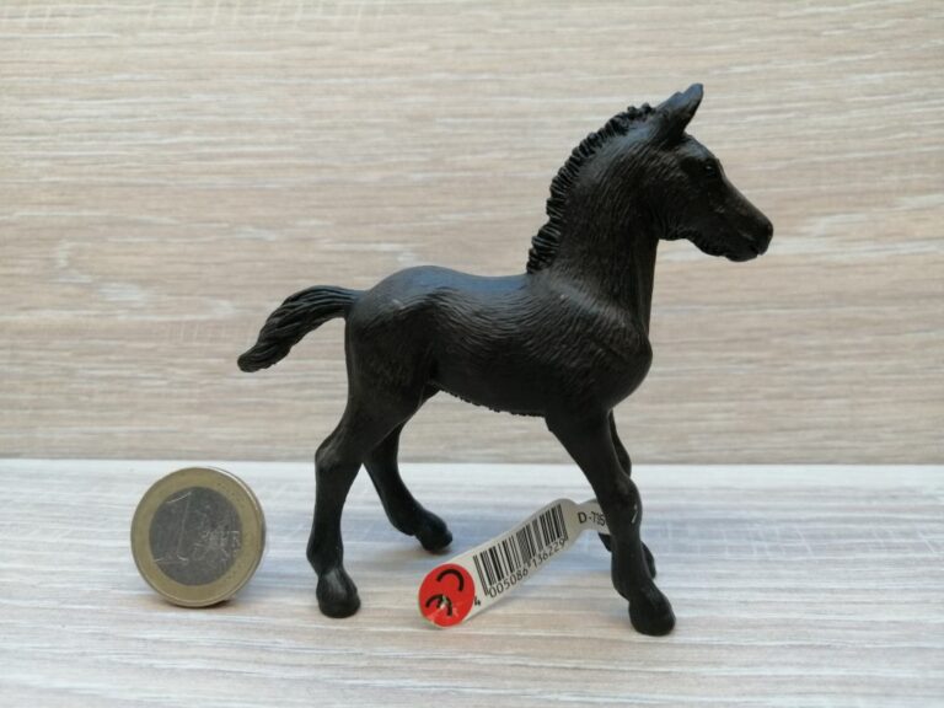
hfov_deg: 65.3
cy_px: 354
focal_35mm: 27
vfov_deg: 51.4
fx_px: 736
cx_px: 472
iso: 50
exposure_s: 1/90
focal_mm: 3.95
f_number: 1.8
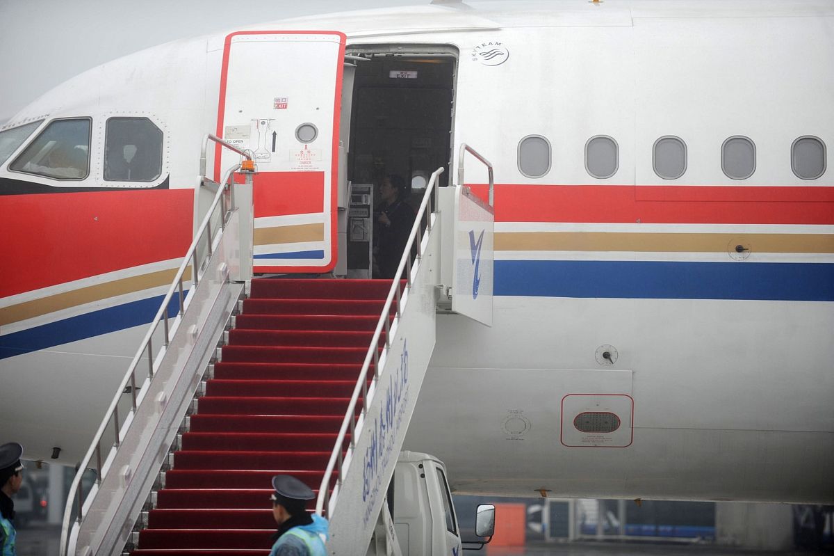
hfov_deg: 14.7
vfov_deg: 9.8
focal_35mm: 140
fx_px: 3242
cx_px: 417
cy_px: 278
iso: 200
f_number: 2.8
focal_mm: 140
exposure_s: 1/500
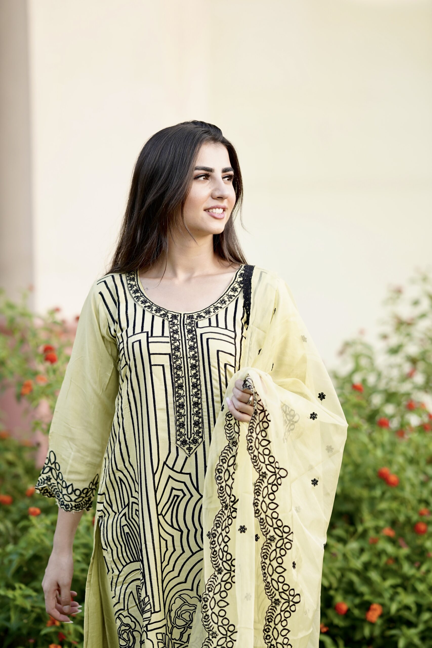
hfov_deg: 10.8
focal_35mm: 127
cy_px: 324
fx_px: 2286
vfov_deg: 16.1
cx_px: 216
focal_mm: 85
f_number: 1.4
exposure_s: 1/500
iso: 160
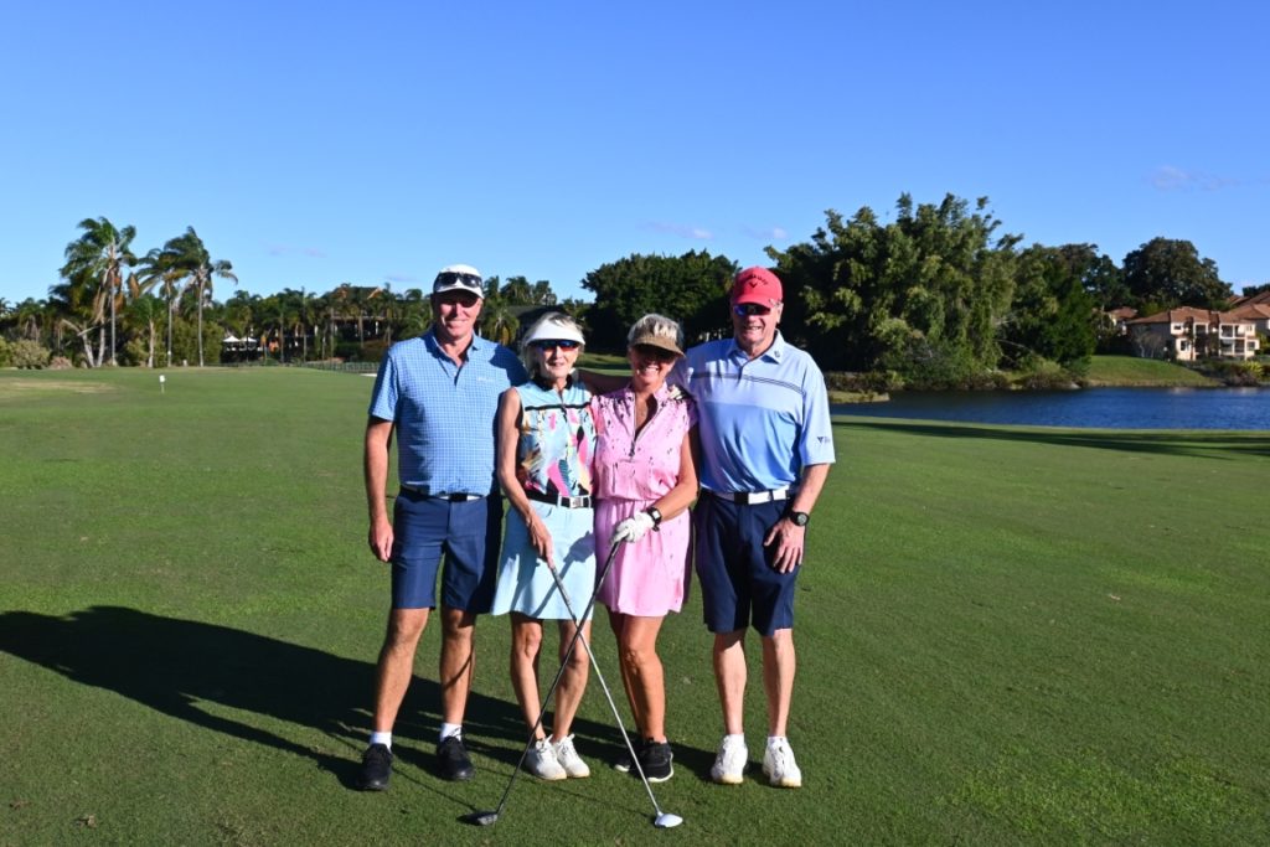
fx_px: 1402
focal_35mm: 40
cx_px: 635
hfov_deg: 48.7
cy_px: 424
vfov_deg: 33.6
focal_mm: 26.5
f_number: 7.1
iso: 400
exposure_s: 1/1600
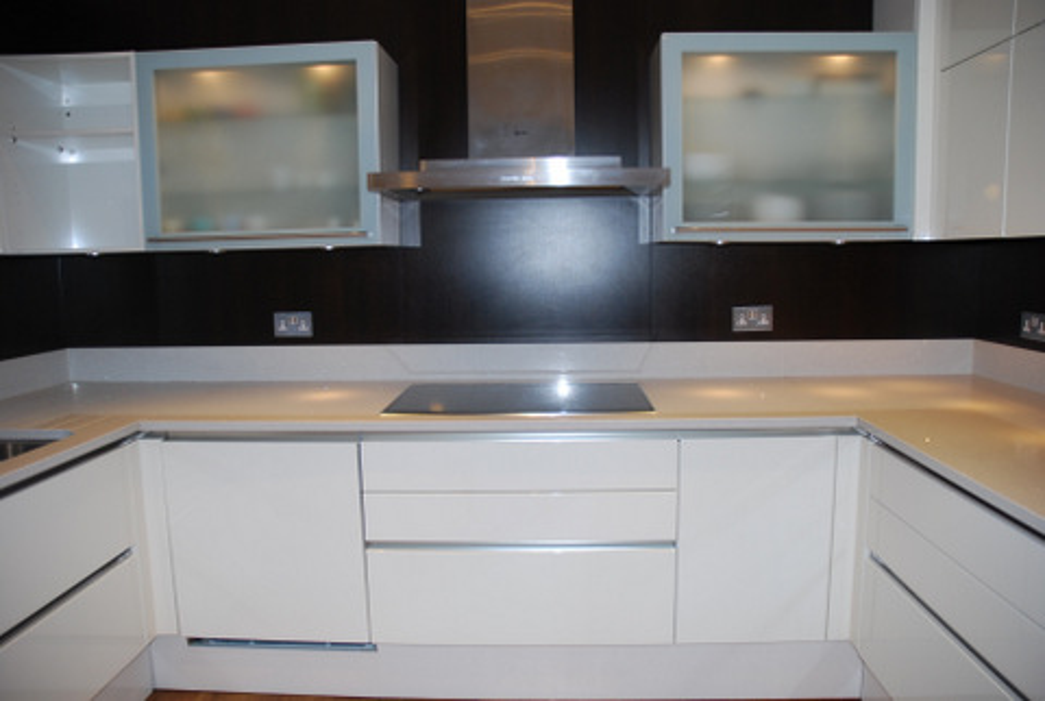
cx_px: 522
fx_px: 785
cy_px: 350
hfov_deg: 67.3
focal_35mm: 27
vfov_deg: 48.1
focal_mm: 18
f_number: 3.5
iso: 200
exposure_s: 1/60
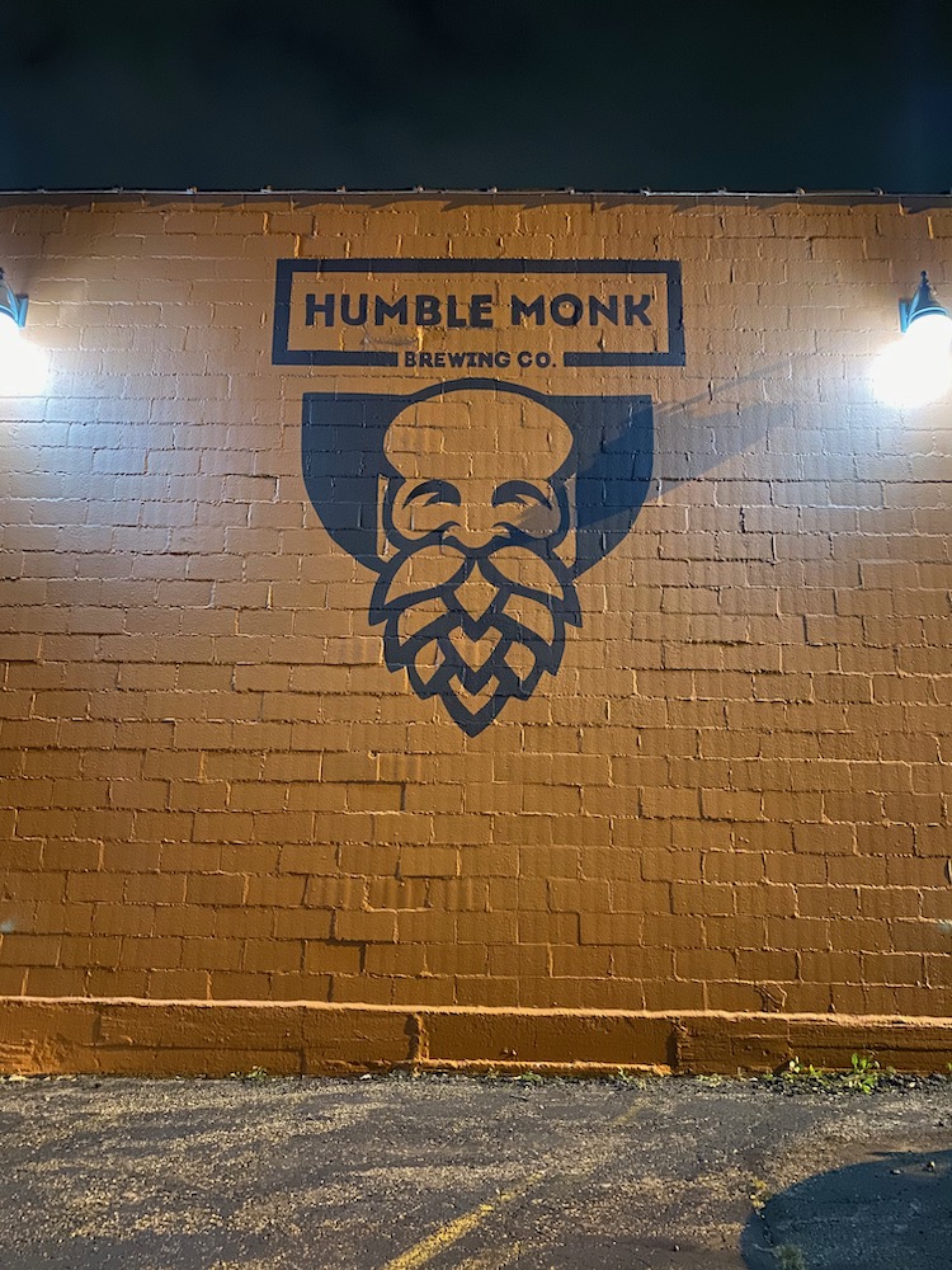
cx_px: 476
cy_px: 635
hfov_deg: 53.1
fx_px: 953
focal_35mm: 26
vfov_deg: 67.3
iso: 640
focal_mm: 4.25
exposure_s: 1/8
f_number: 1.8
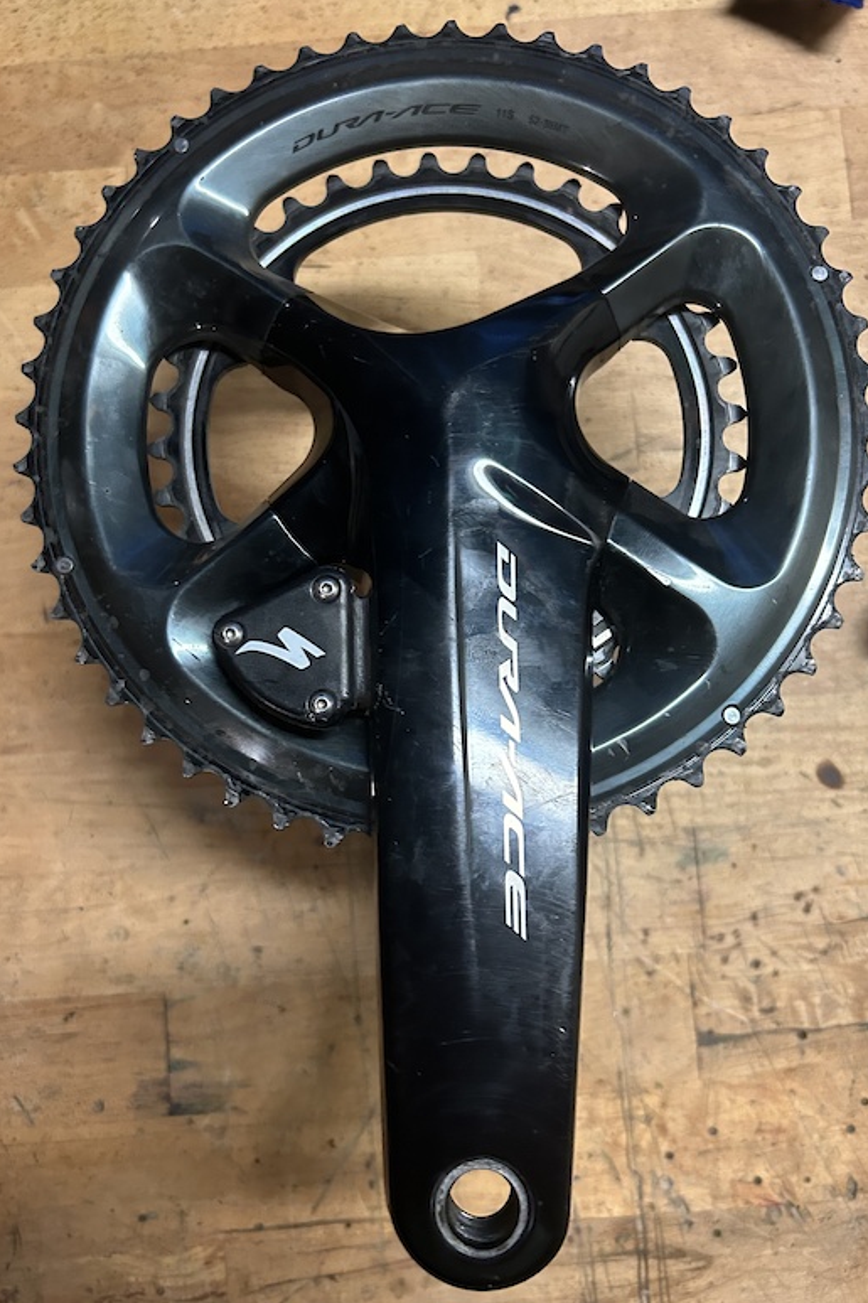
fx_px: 1013
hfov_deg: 46.4
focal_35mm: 28
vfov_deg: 65.5
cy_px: 657
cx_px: 420
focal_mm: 5.7
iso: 500
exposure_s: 1/60
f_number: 1.5
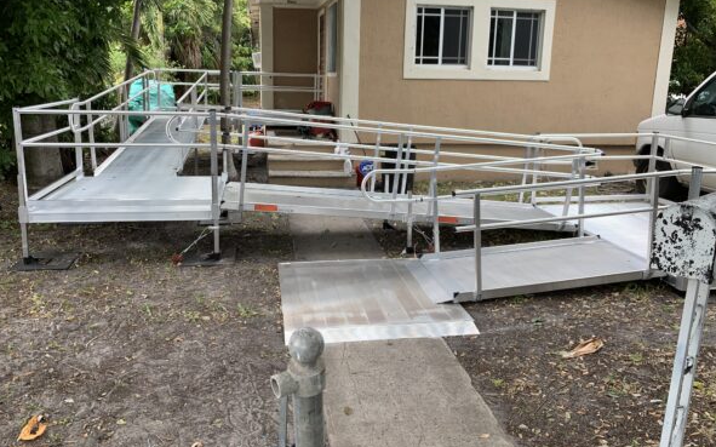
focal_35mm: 28
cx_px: 354
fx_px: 546
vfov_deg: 44.3
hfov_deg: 66.5
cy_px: 183
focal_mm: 4.25
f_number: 1.8
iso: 25
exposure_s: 1/229
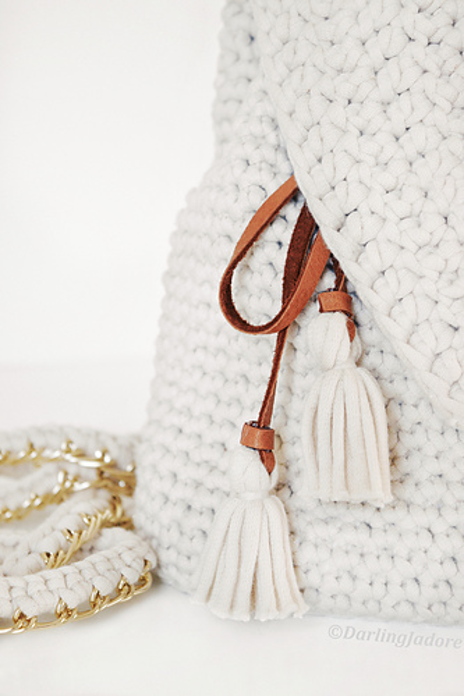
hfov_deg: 16.5
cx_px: 232
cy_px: 348
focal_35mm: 82
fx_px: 1596
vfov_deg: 24.6
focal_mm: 55
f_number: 5.6
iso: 800
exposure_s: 1/50
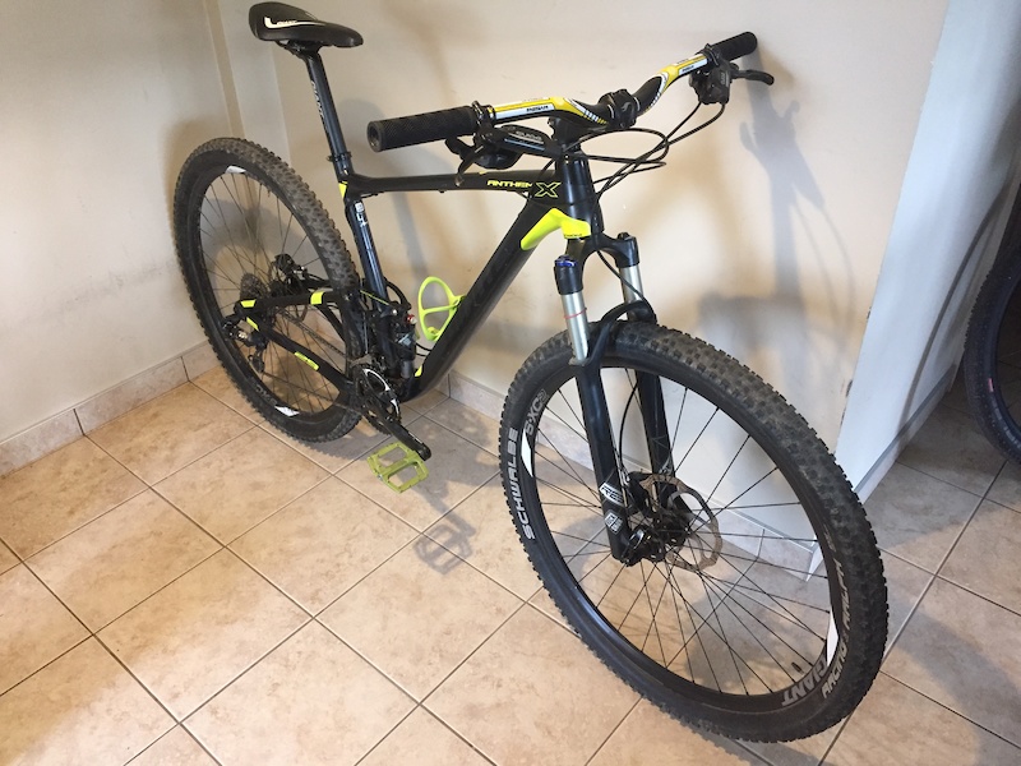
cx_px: 510
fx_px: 855
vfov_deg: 48.2
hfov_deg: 61.7
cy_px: 383
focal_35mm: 29
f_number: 2.2
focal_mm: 4.15
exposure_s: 1/30
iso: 160
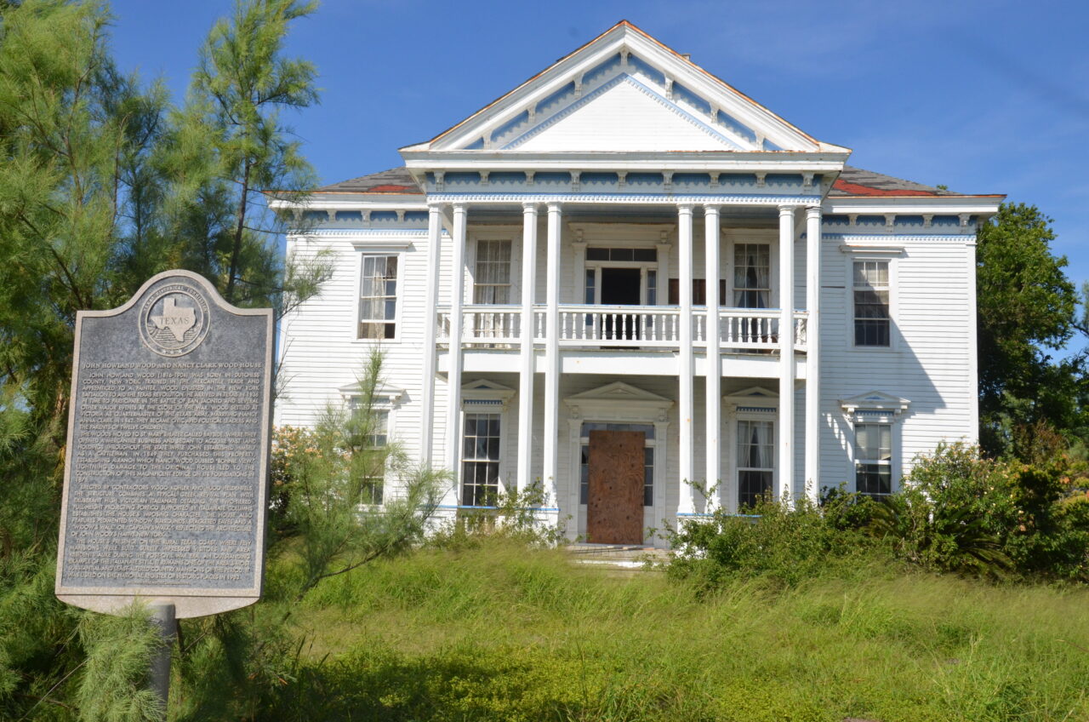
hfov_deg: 53.2
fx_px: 1087
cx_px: 544
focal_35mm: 36
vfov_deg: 36.7
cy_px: 361
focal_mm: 24
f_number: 14
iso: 640
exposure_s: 1/800
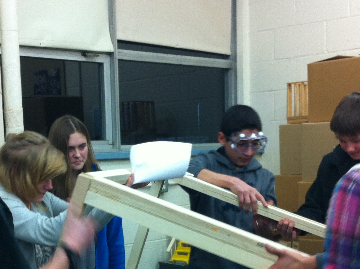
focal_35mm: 76
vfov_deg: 19.0
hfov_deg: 25.6
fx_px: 789
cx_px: 131
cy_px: 239
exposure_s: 1/15
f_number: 2.8
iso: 100
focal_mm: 3.85
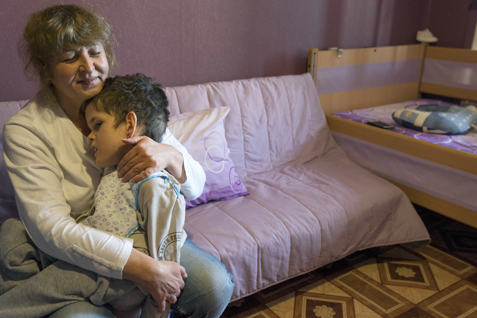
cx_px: 238
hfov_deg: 54.4
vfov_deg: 37.8
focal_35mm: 35
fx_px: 464
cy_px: 159
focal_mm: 35
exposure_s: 1/160
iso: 1600
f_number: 3.2
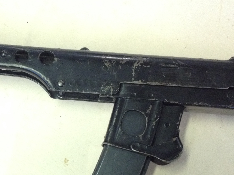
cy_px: 140
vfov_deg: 21.4
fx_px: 460
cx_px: 57
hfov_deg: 28.1
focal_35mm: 68
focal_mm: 4.28
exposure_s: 1/20
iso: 250
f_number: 2.4
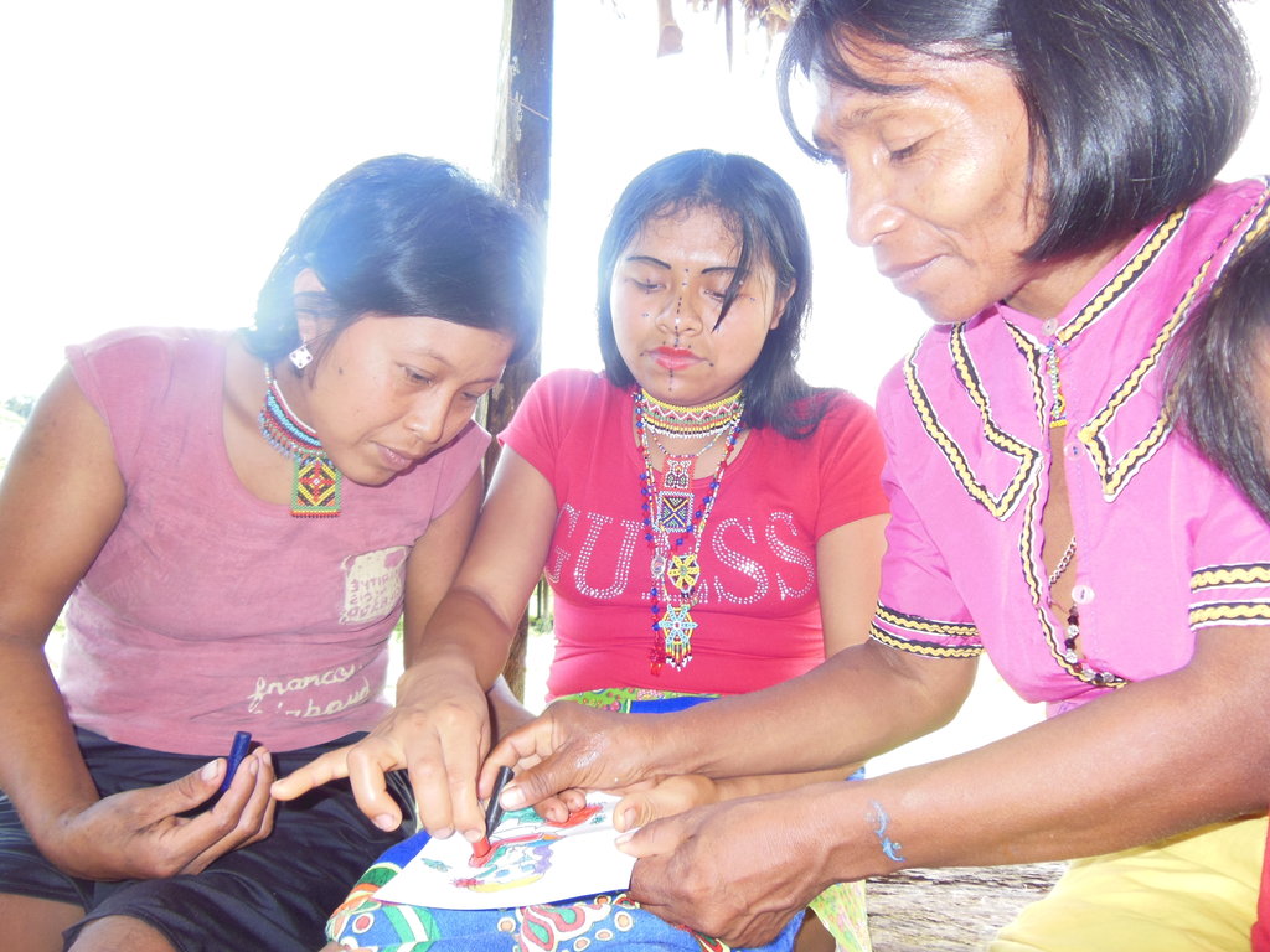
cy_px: 476
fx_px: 917
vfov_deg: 54.9
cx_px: 635
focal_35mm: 25
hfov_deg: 69.4
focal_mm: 4.5
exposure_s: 1/60
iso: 125
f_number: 3.5
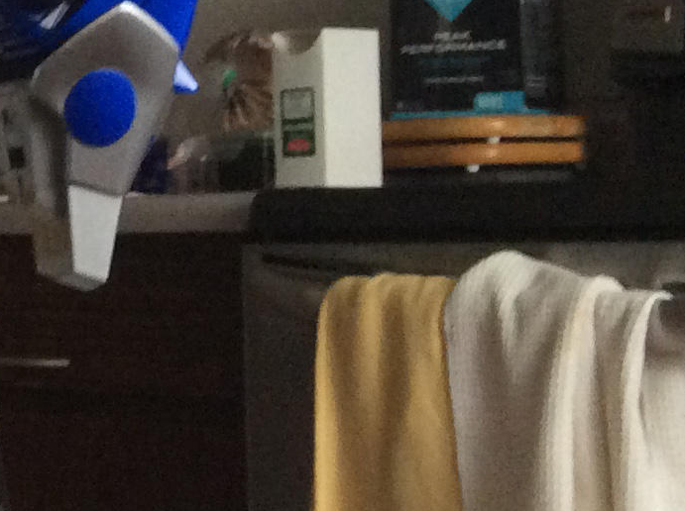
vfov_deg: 12.3
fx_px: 2371
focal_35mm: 120
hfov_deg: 15.4
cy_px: 141
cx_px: -268
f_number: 2.4
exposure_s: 1/24
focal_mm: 3.3
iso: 160
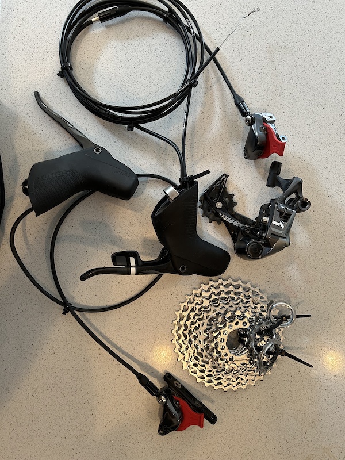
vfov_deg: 67.3
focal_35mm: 26
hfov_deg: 53.1
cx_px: 172
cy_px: 230
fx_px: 346
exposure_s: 1/120
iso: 125
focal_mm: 5.7
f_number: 1.5
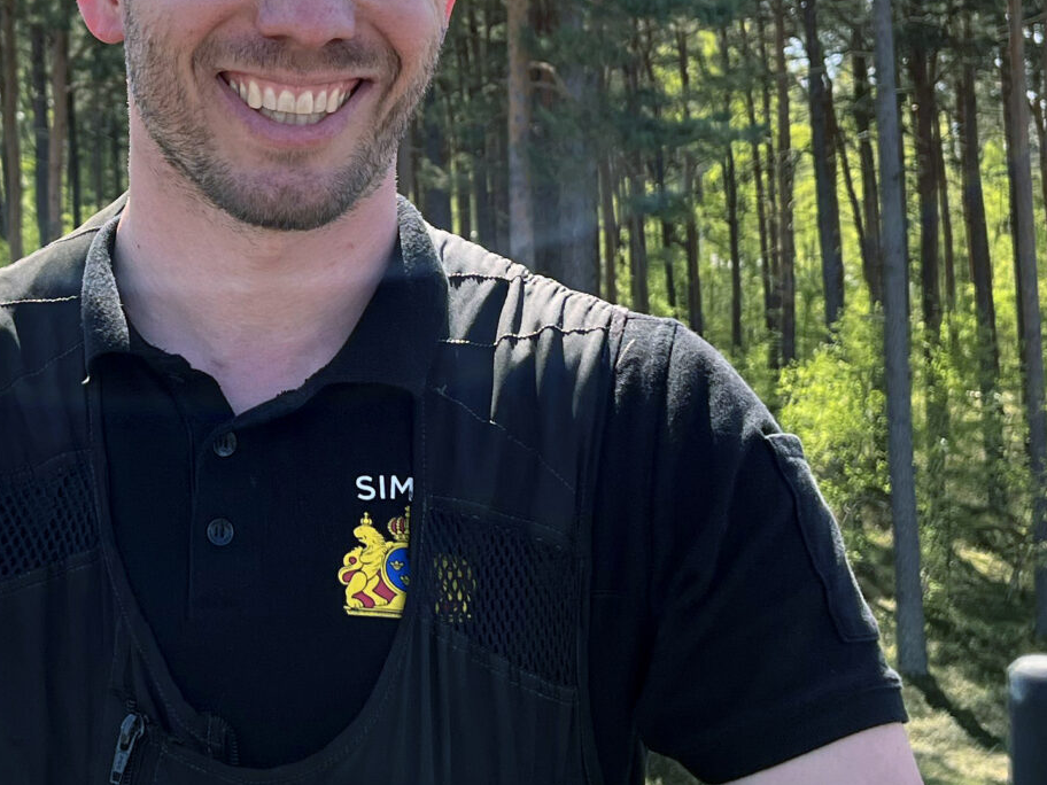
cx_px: 269
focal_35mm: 73
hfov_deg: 26.4
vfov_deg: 20.0
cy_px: 203
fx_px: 2208
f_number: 1.5
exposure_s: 1/1280
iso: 50
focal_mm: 5.7
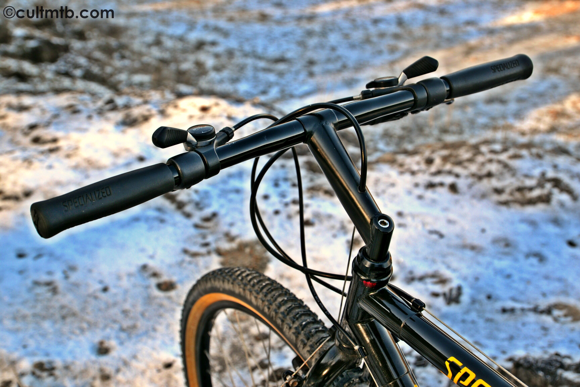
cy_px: 194
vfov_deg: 28.9
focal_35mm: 46
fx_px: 749
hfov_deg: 42.3
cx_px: 290
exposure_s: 1/125
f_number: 5.6
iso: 100
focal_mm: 31
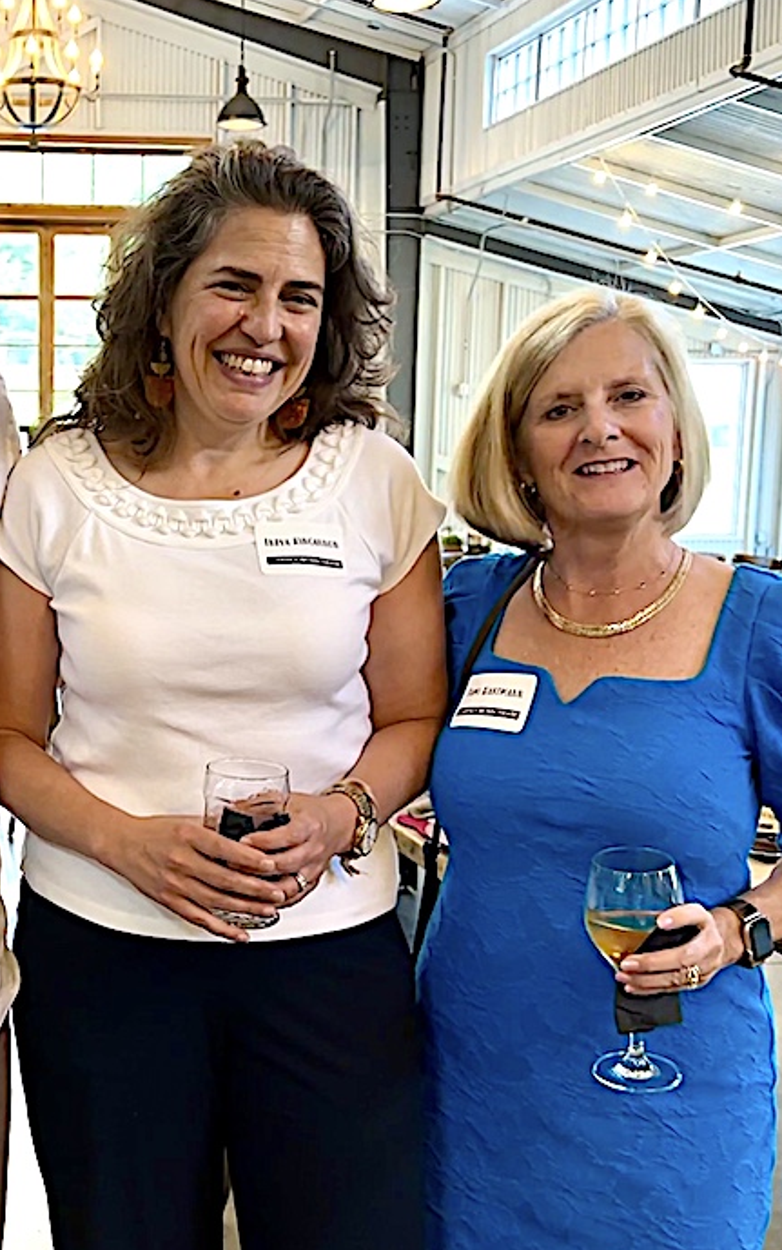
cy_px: 675
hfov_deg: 29.9
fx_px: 1363
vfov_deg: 49.2
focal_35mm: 40
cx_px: 4
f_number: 1.5
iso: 250
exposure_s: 1/60
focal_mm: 5.7
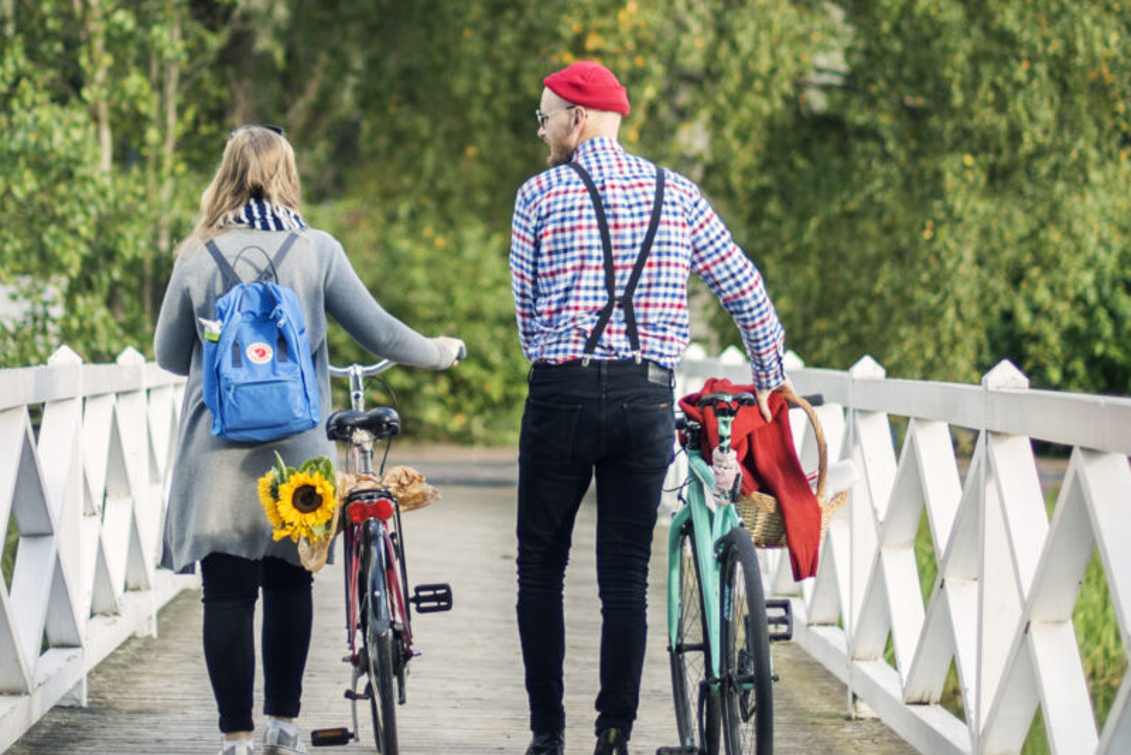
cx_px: 478
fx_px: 4023
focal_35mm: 128
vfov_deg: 10.7
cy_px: 163
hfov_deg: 16.0
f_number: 1.4
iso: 50
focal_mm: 50
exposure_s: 1/640
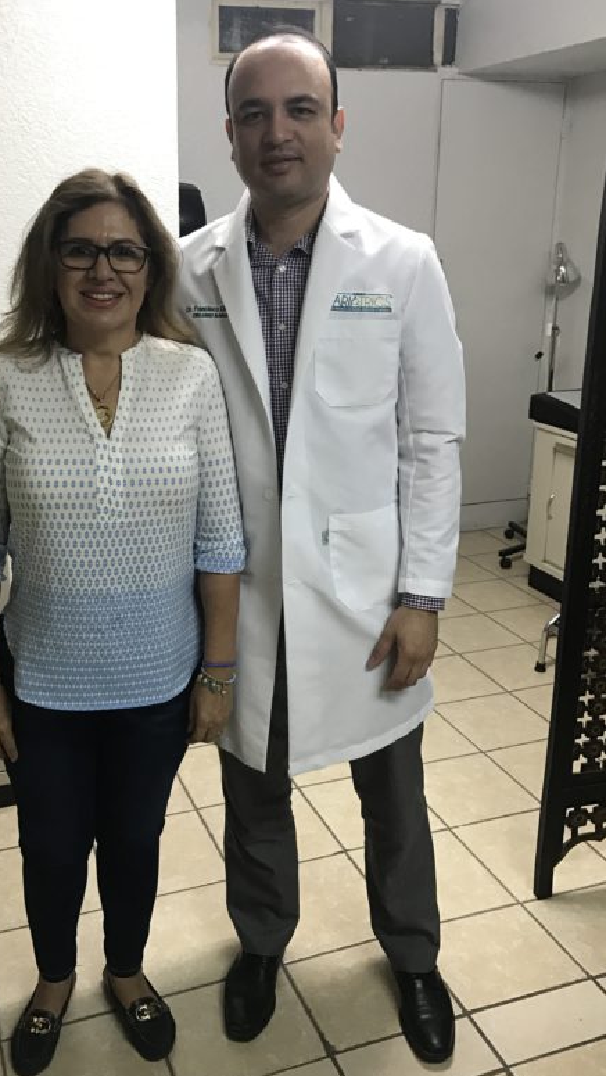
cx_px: 200
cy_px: 514
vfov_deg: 59.5
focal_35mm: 33
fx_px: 942
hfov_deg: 35.3
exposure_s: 1/20
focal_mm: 3.99
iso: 40
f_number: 1.8
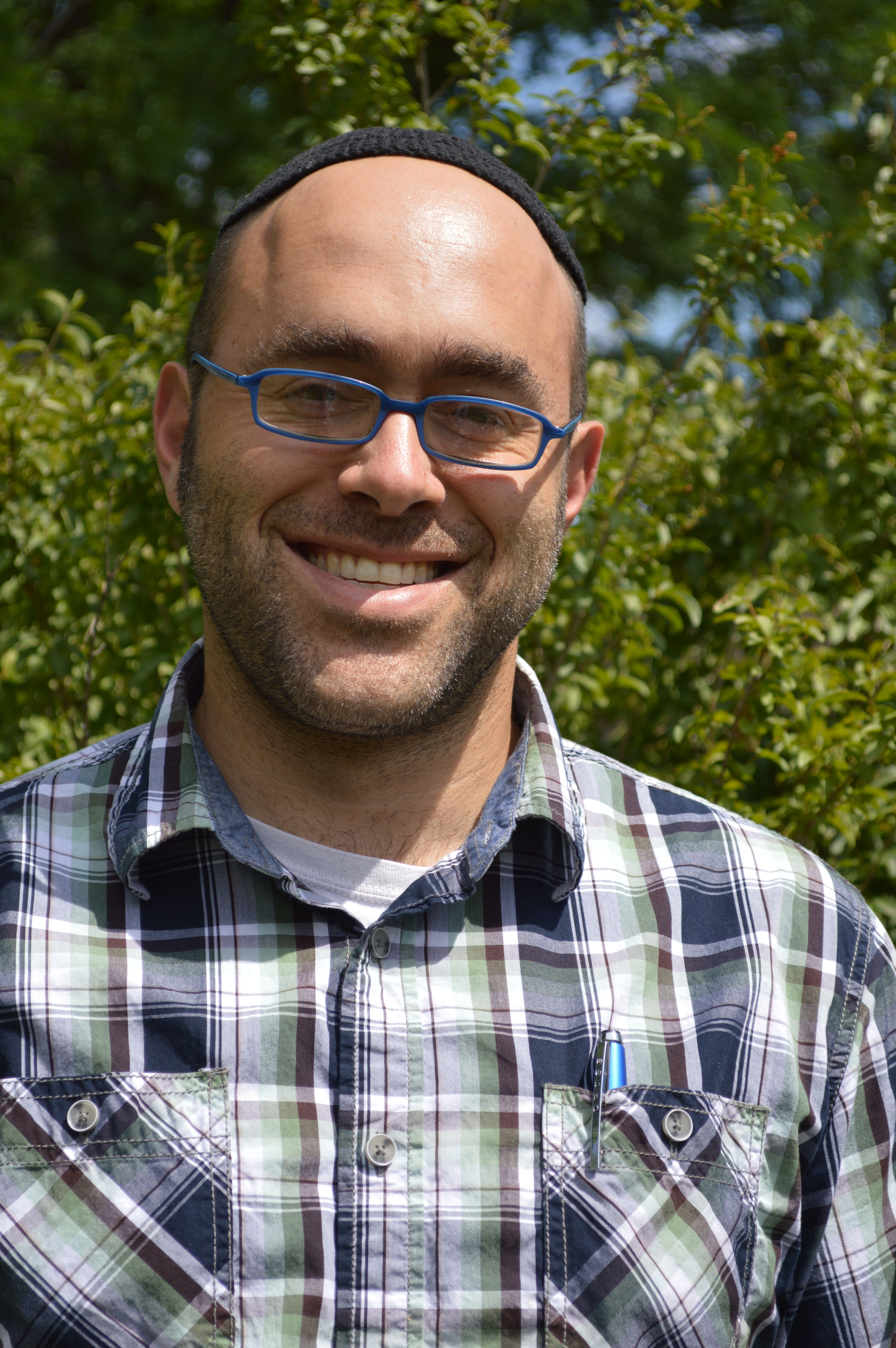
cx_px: 448
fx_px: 3085
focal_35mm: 82
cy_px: 674
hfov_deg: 16.5
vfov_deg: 24.6
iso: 100
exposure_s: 1/500
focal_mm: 55
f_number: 5.6
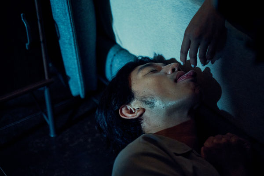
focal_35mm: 64
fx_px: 469
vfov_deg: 21.2
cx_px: 132
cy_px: 88
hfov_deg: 31.4
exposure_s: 1/60
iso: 3200
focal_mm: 64
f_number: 2.8
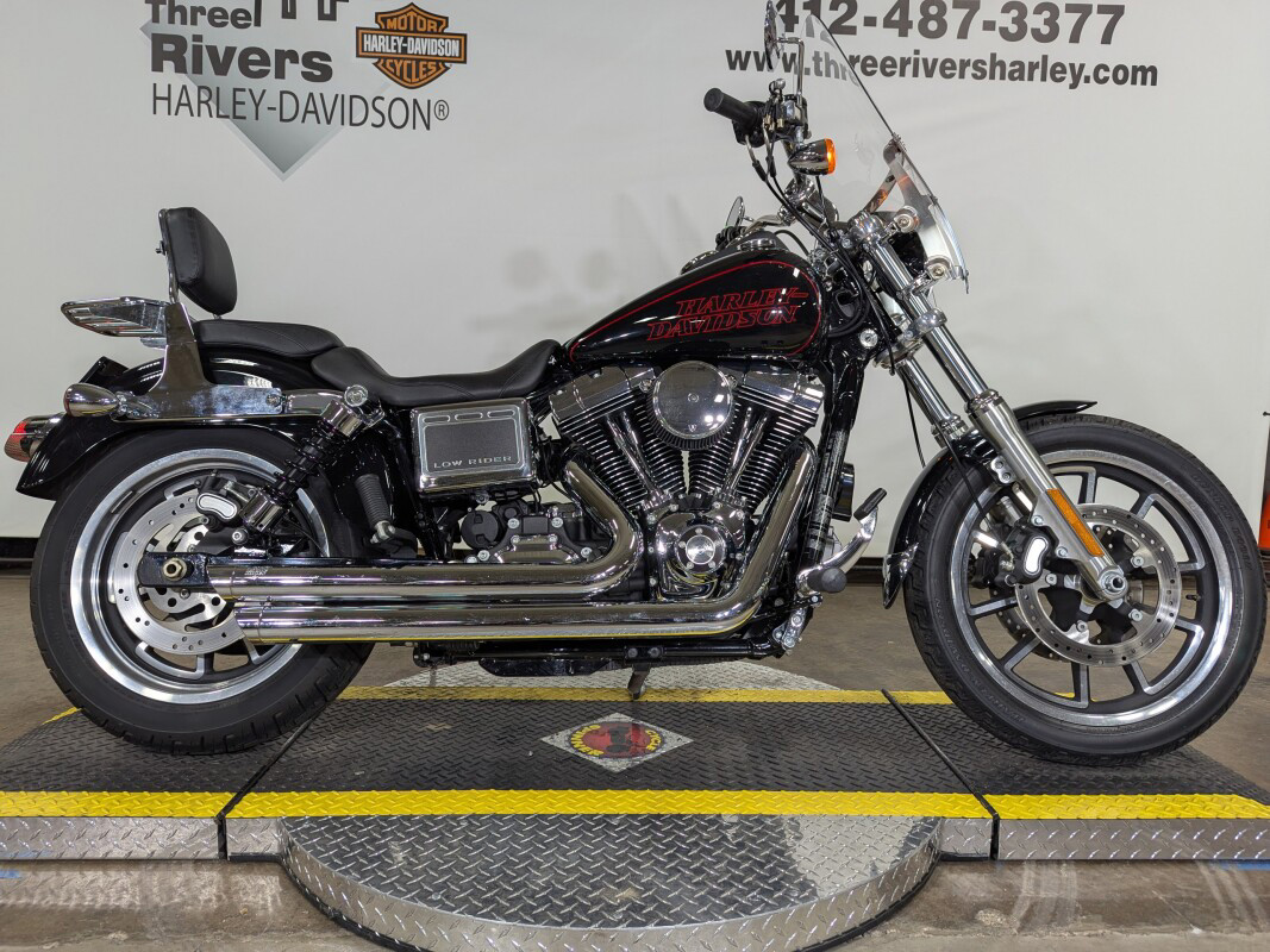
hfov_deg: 71.6
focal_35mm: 24
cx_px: 635
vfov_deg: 56.8
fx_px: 880
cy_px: 476
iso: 41
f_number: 1.85
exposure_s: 1/43.6
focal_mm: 6.81
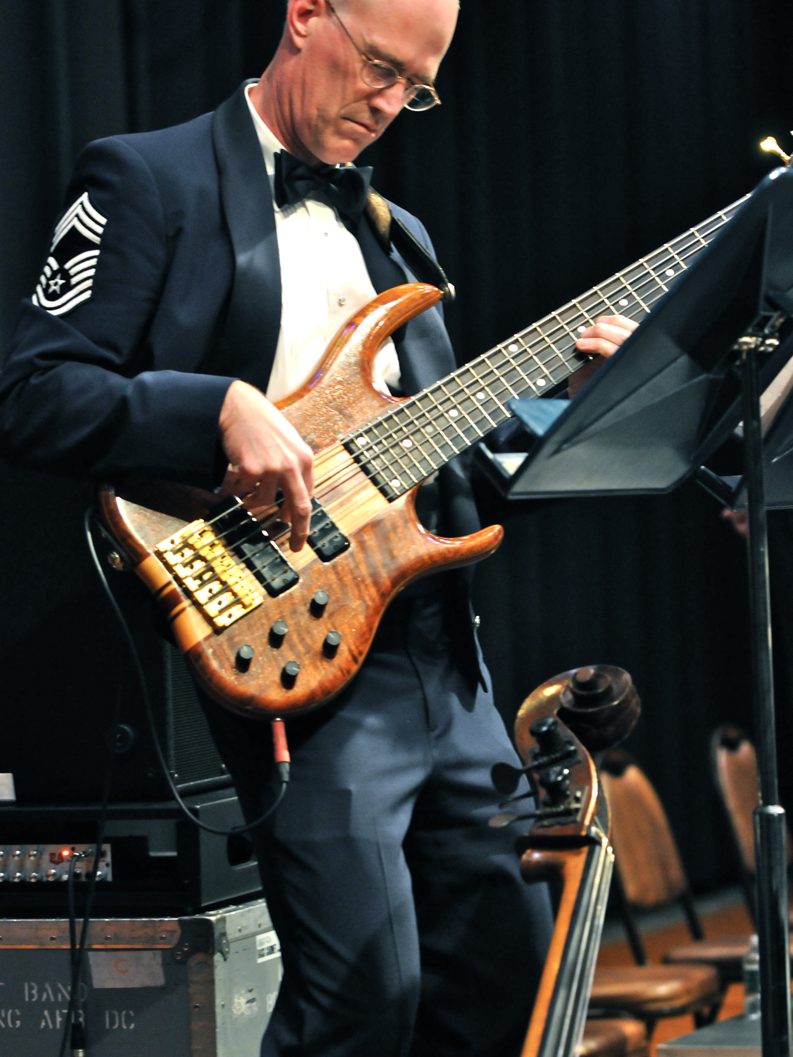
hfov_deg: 10.6
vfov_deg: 14.1
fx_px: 4276
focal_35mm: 140
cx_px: 396
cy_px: 506
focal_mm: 86
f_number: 3.5
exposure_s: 1/100
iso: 1250
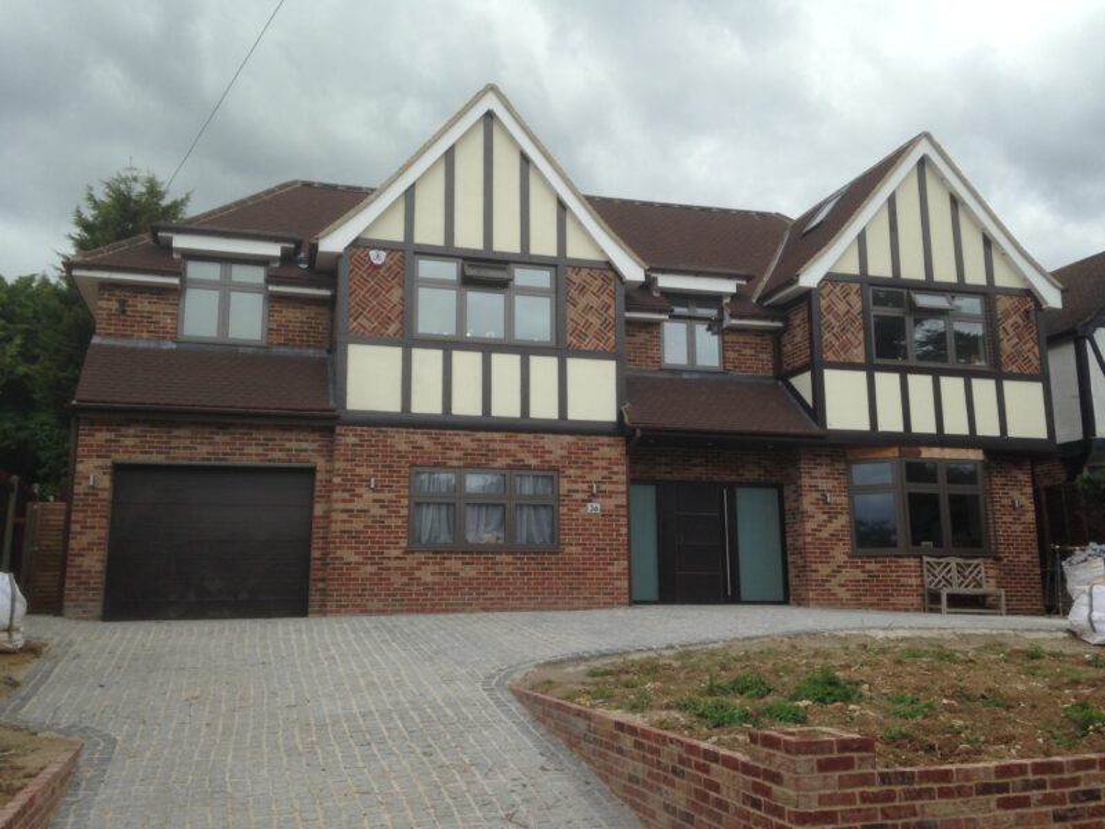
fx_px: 1053
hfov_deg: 55.4
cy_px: 414
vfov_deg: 42.9
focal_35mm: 33
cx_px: 552
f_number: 2.4
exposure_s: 1/968
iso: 50
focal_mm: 4.12
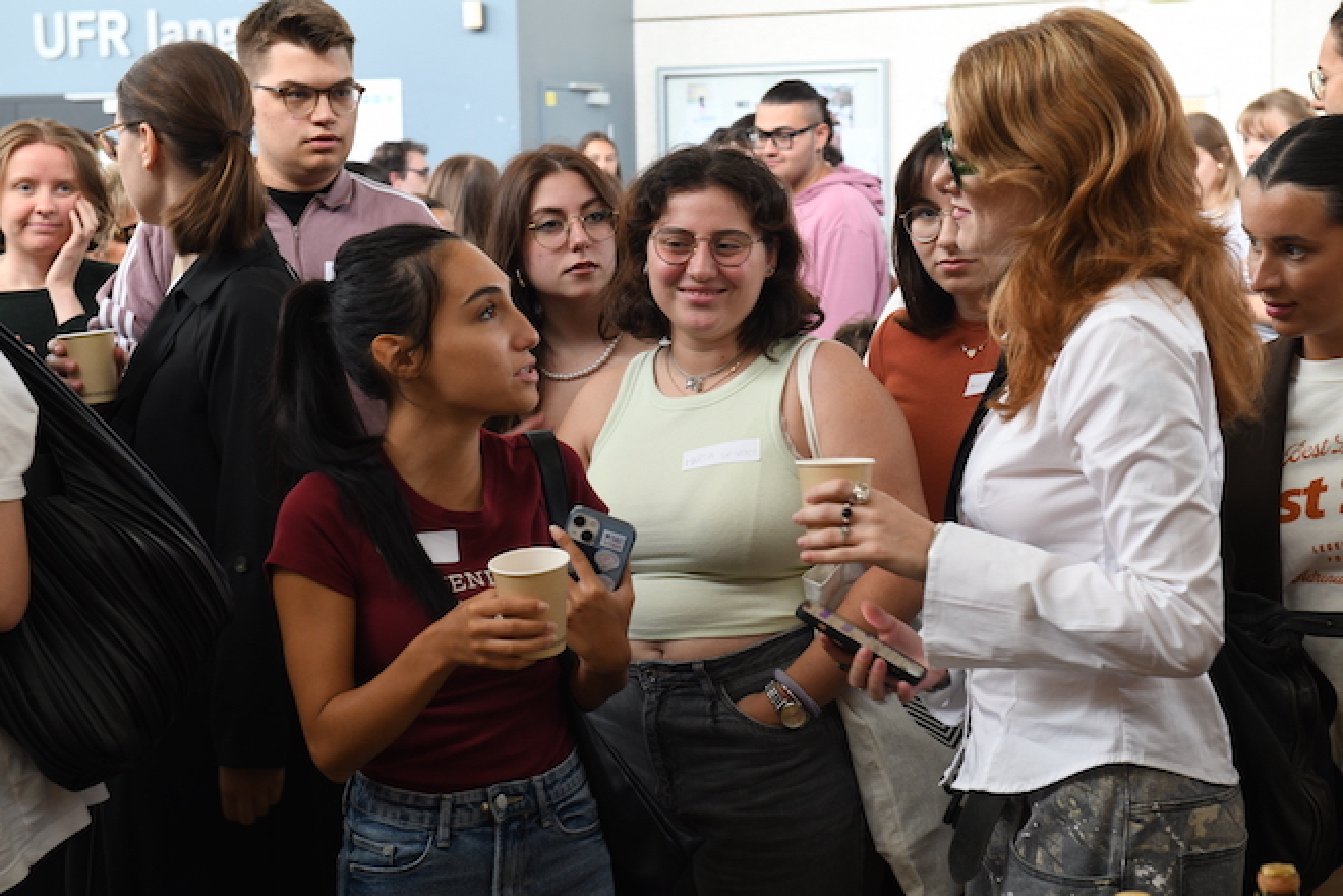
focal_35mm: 70
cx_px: 672
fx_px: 2611
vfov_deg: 19.5
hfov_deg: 28.8
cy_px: 448
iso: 1250
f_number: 8
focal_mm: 70
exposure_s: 1/80
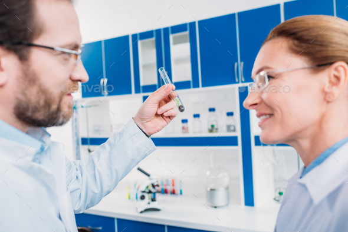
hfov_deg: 54.4
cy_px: 116
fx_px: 338
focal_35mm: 35
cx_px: 174
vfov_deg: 37.9
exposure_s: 1/200
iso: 320
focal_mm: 35
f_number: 3.2
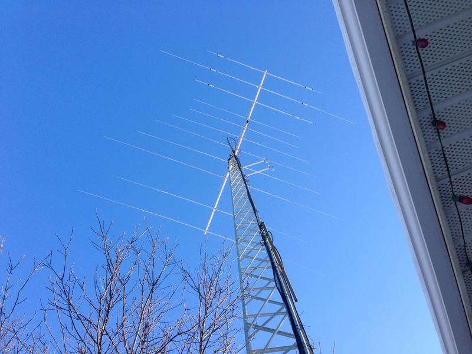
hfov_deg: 55.4
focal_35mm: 33
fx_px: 450
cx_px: 236
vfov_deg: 42.9
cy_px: 177
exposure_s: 1/531
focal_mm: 4.12
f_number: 2.4
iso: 50
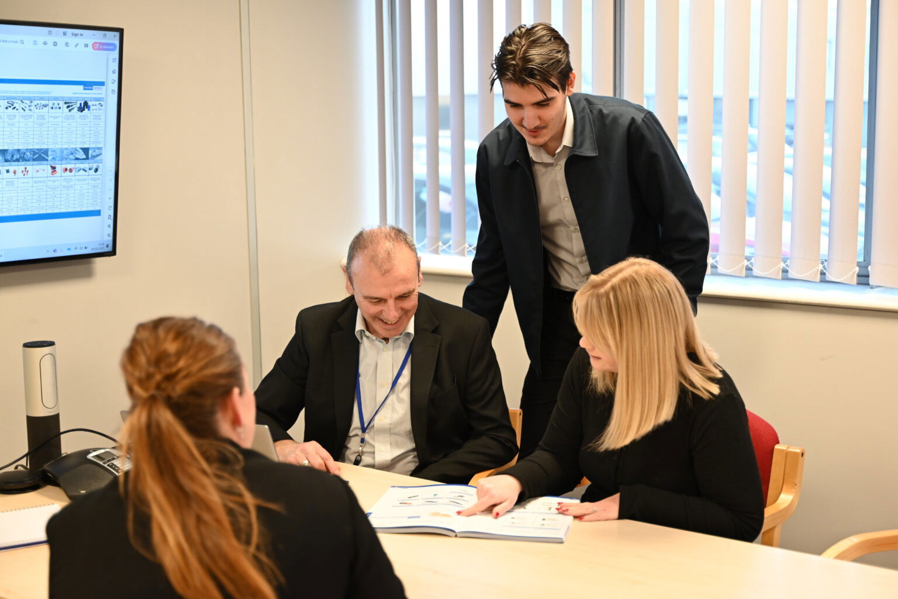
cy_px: 300
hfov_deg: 39.6
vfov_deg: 27.0
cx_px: 449
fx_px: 1247
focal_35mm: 50
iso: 1100
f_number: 2.8
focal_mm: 50
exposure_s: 1/125
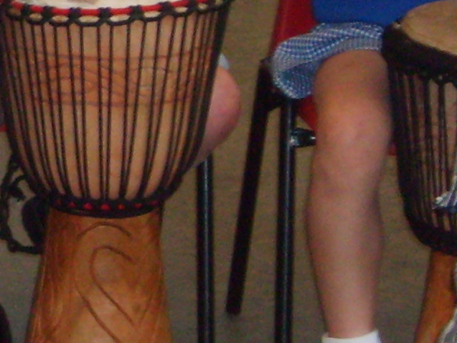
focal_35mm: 245
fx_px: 3235
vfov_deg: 6.0
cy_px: -66
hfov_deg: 7.9
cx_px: -313
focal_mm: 10.3
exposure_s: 1/60
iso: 193
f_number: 3.6
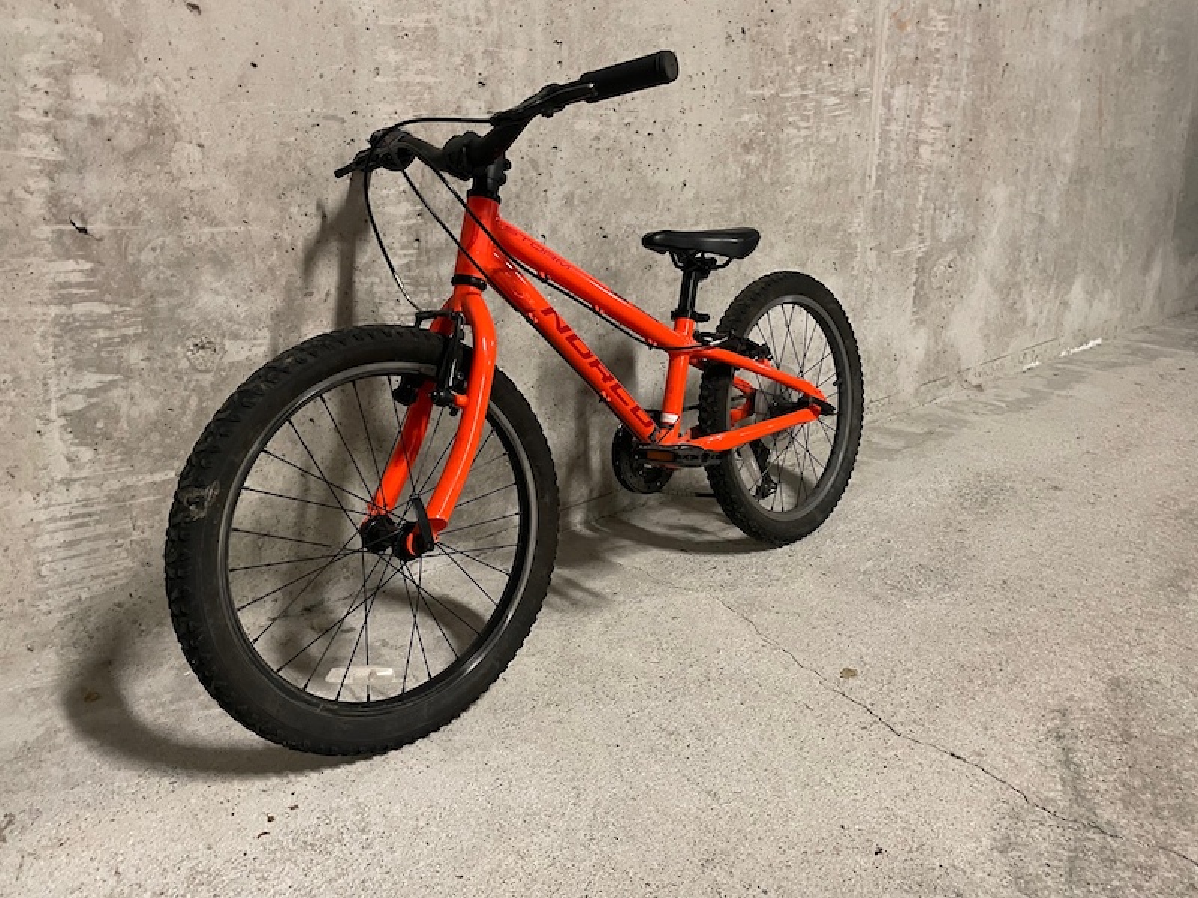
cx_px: 599
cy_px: 449
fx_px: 900
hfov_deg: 67.3
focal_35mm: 26
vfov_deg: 53.1
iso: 500
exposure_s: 1/40
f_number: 1.6
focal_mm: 4.2
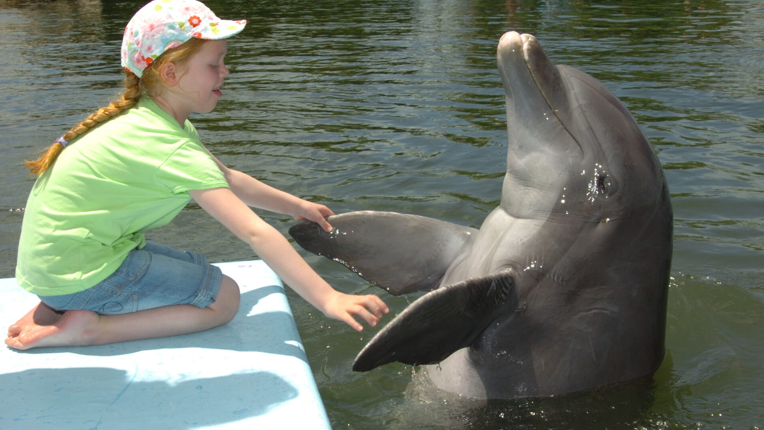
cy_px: 187
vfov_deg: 21.6
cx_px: 379
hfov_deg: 37.5
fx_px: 1125
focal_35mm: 56
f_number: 16
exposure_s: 1/250
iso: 250
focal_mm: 35
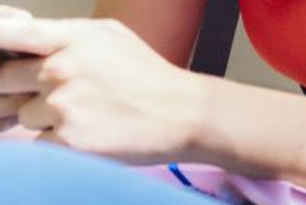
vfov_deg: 4.1
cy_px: -96
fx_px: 2815
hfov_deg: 6.2
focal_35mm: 331
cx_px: 345
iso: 500
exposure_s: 1/640
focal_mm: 54
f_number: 2.8
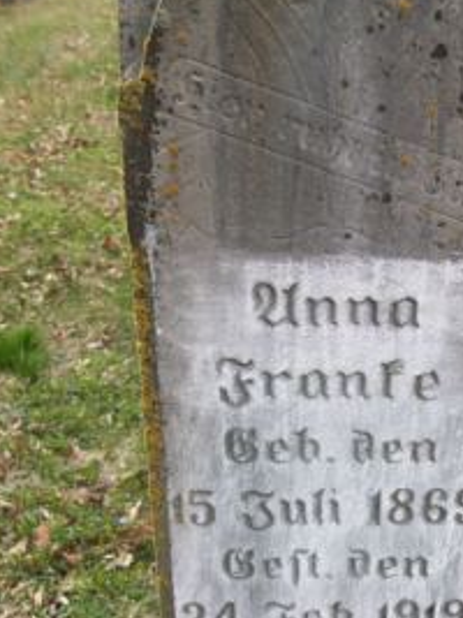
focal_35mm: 57
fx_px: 1017
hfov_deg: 25.1
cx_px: 382
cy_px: 488
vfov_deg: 32.9
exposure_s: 1/320
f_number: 2.8
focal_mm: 5.7
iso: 64
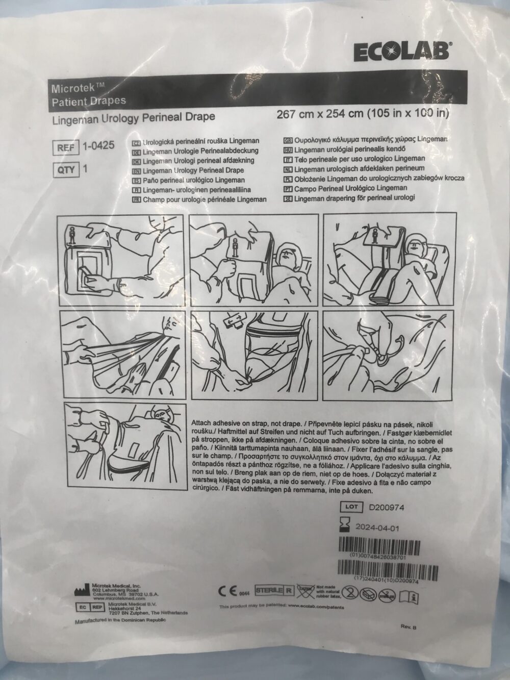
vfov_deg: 63.4
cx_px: 255
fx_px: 550
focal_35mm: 28
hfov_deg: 49.8
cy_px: 340
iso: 20
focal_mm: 3.99
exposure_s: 1/166
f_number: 1.8
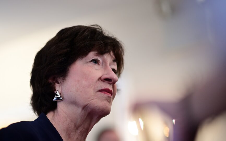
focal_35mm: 108
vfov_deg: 12.1
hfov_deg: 19.3
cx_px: 95
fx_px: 665
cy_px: 85
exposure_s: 1/400
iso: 640
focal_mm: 85
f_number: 1.4
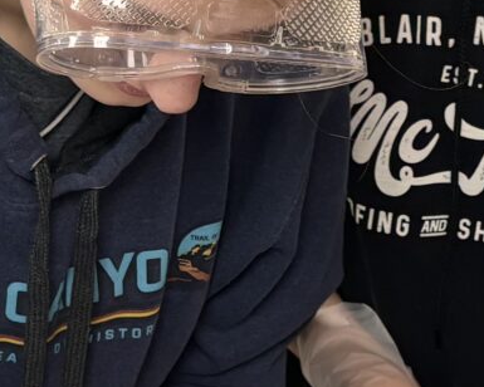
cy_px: 323
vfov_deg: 11.4
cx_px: 502
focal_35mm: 135
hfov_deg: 14.0
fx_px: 1934
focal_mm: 5.96
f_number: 1.6
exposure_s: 1/60
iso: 200
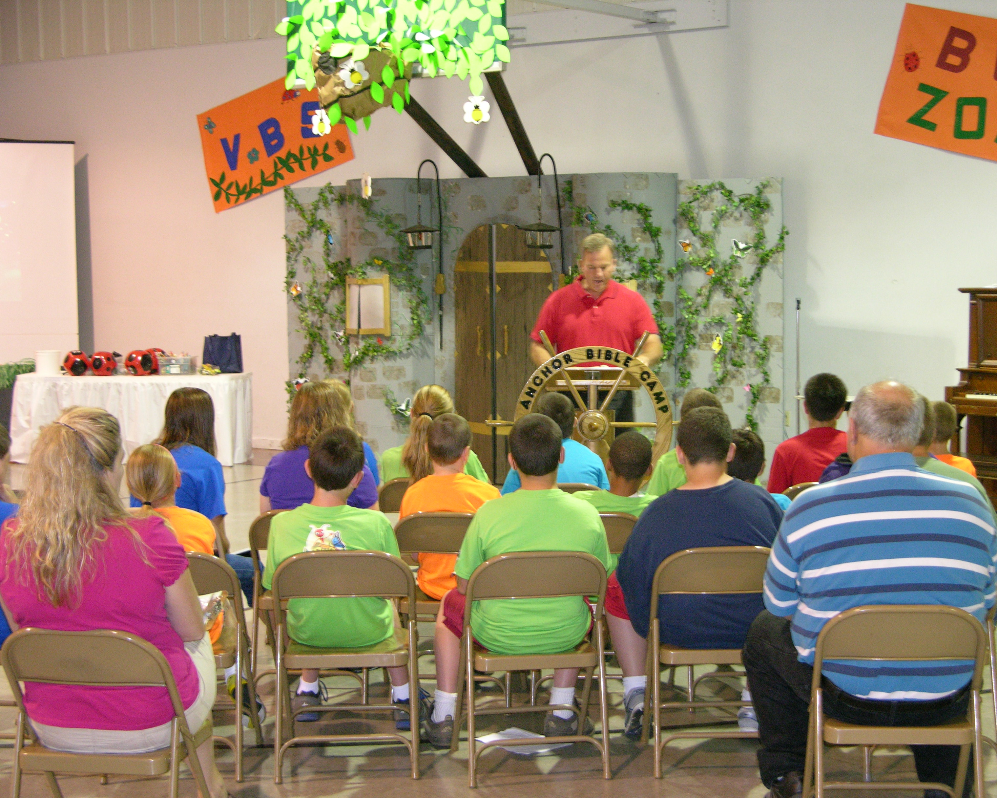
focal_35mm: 65
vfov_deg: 23.5
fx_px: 1918
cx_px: 525
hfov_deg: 29.1
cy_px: 400
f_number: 3.2
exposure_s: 1/13.8
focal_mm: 15.7
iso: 200
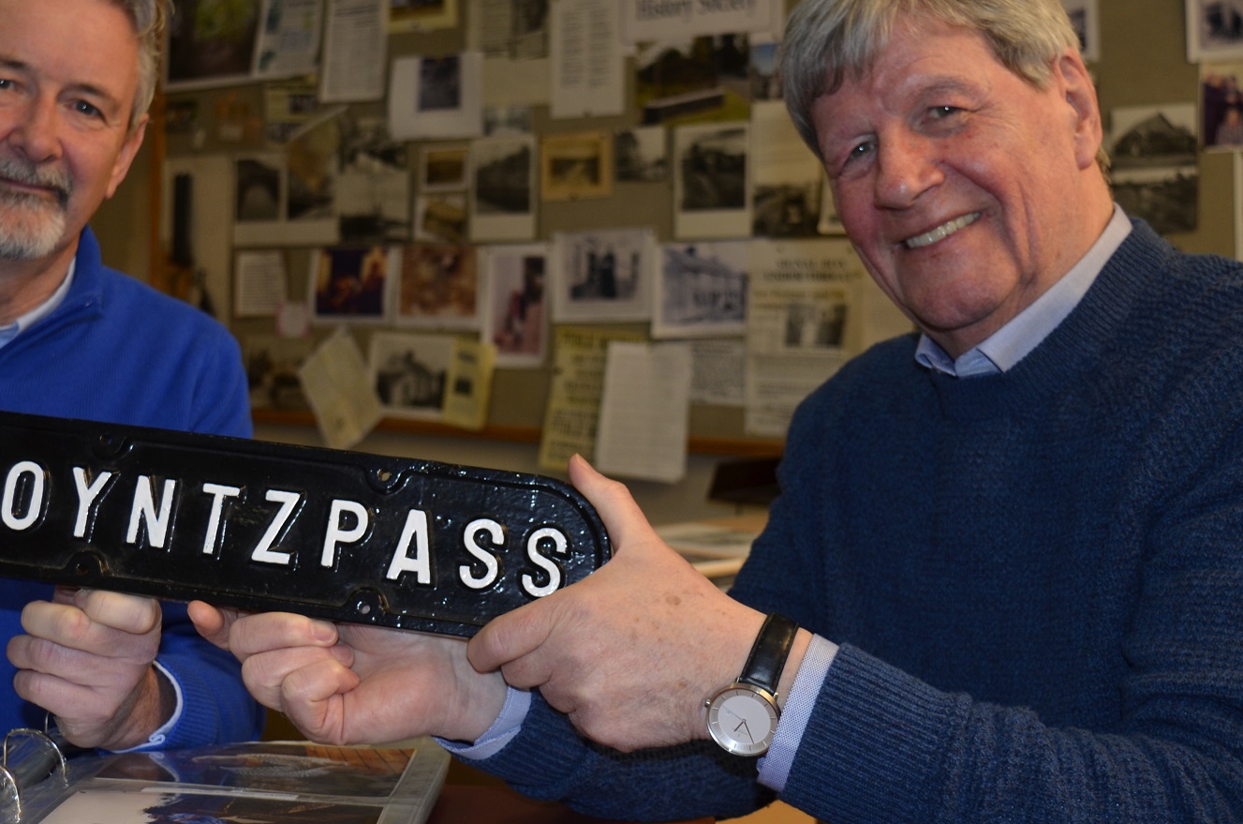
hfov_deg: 35.7
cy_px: 329
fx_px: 1921
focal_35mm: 56
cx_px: 473
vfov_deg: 24.2
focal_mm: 25
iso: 200
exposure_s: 1/60
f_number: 4
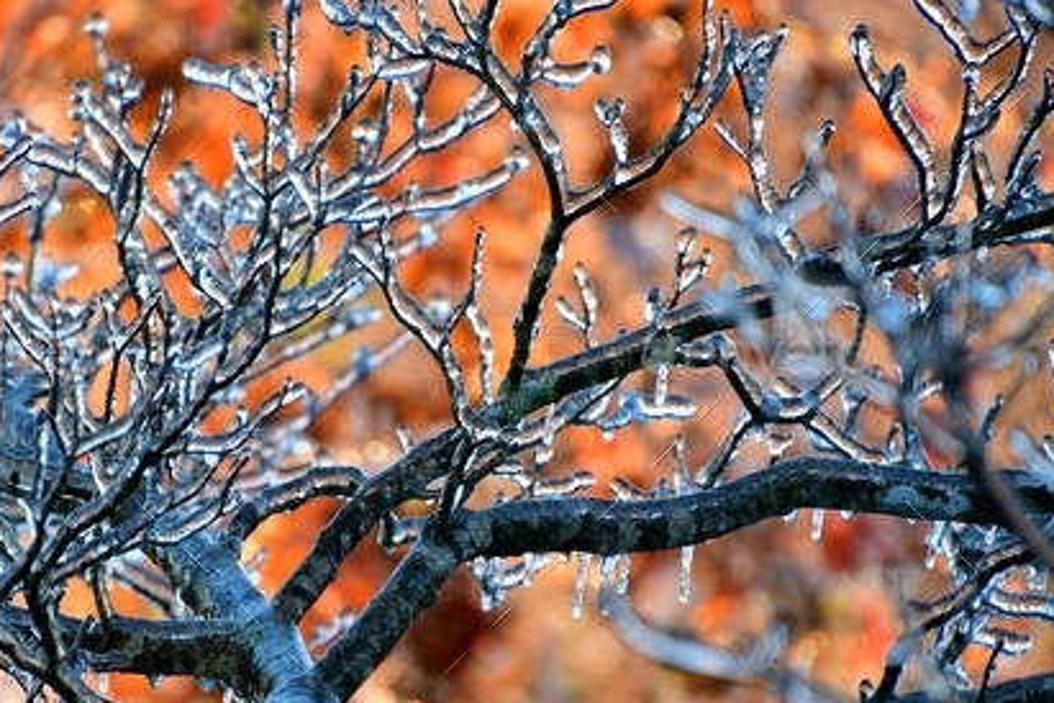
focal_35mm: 646
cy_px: 476
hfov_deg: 3.2
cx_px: 364
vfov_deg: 2.1
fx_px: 18912
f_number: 7.1
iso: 320
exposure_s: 1/200
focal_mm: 300
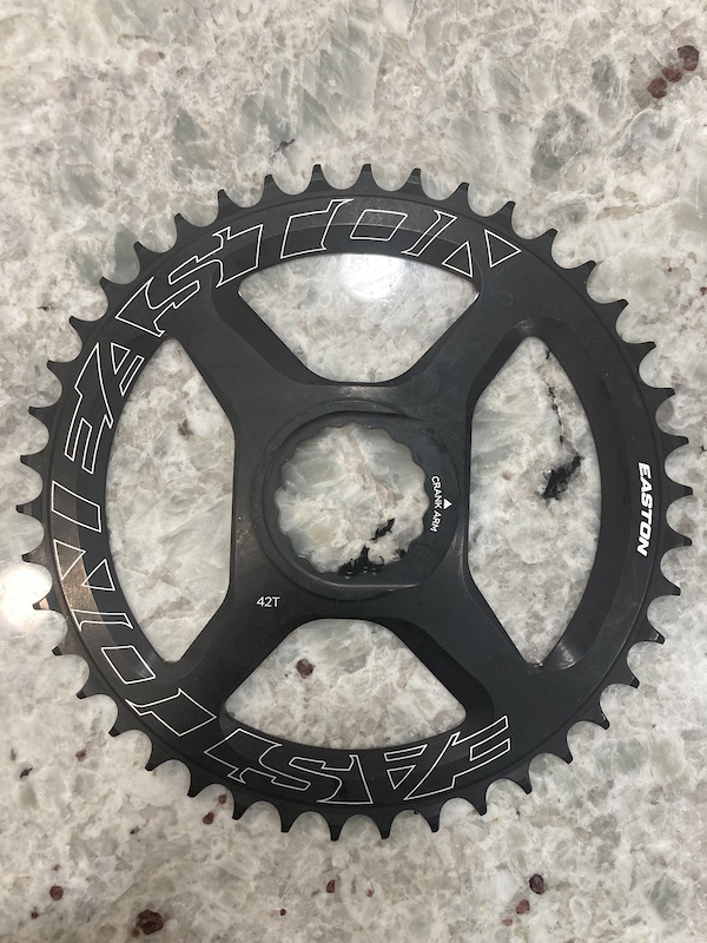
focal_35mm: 28
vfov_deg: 63.4
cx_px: 354
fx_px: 762
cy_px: 472
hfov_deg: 49.7
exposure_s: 1/60
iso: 80
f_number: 1.8
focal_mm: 3.99
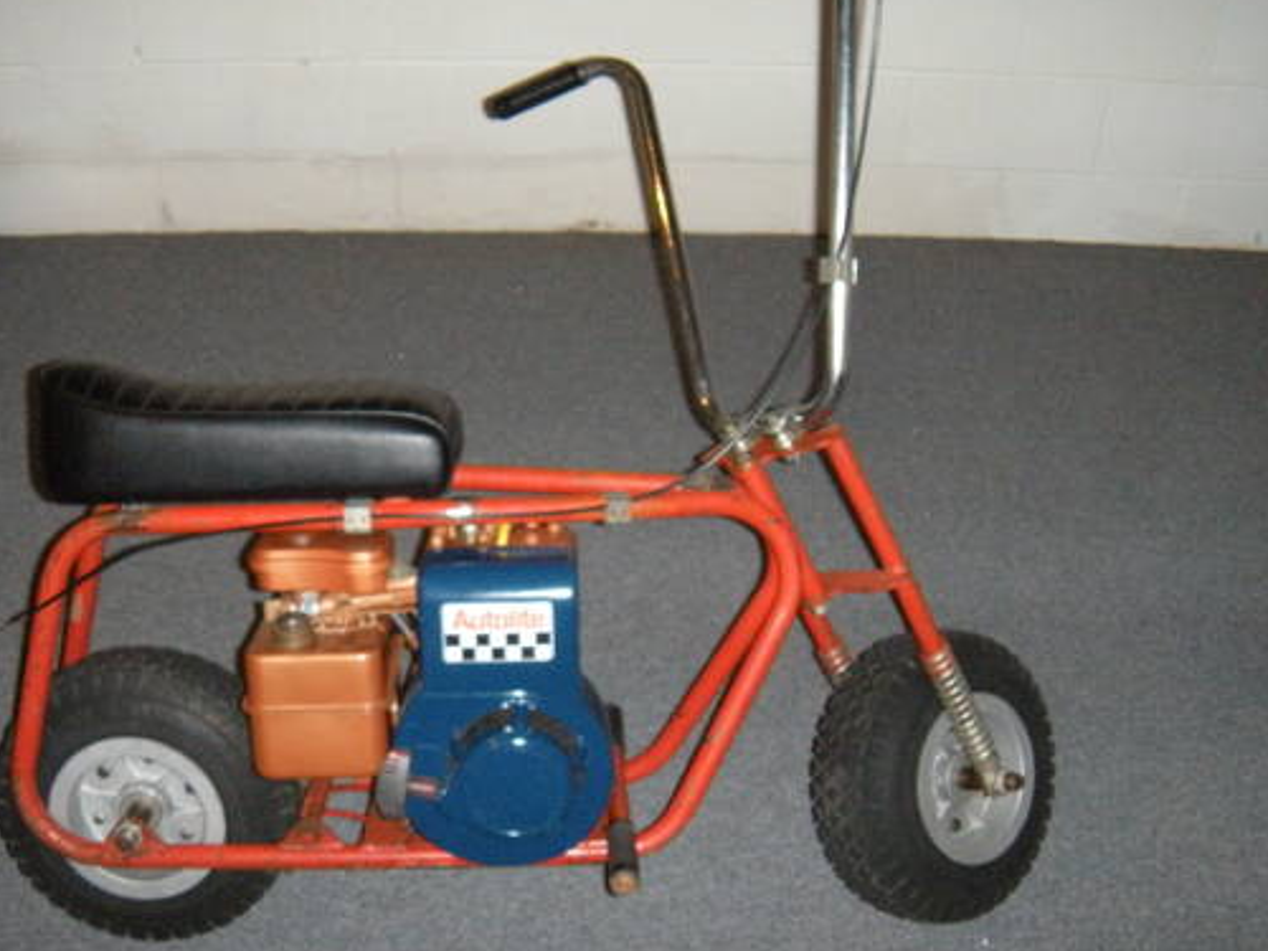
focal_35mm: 42
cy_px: 515
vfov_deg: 34.3
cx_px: 619
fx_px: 1538
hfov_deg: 44.8
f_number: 3.8
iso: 400
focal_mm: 5.9
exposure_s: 1/60
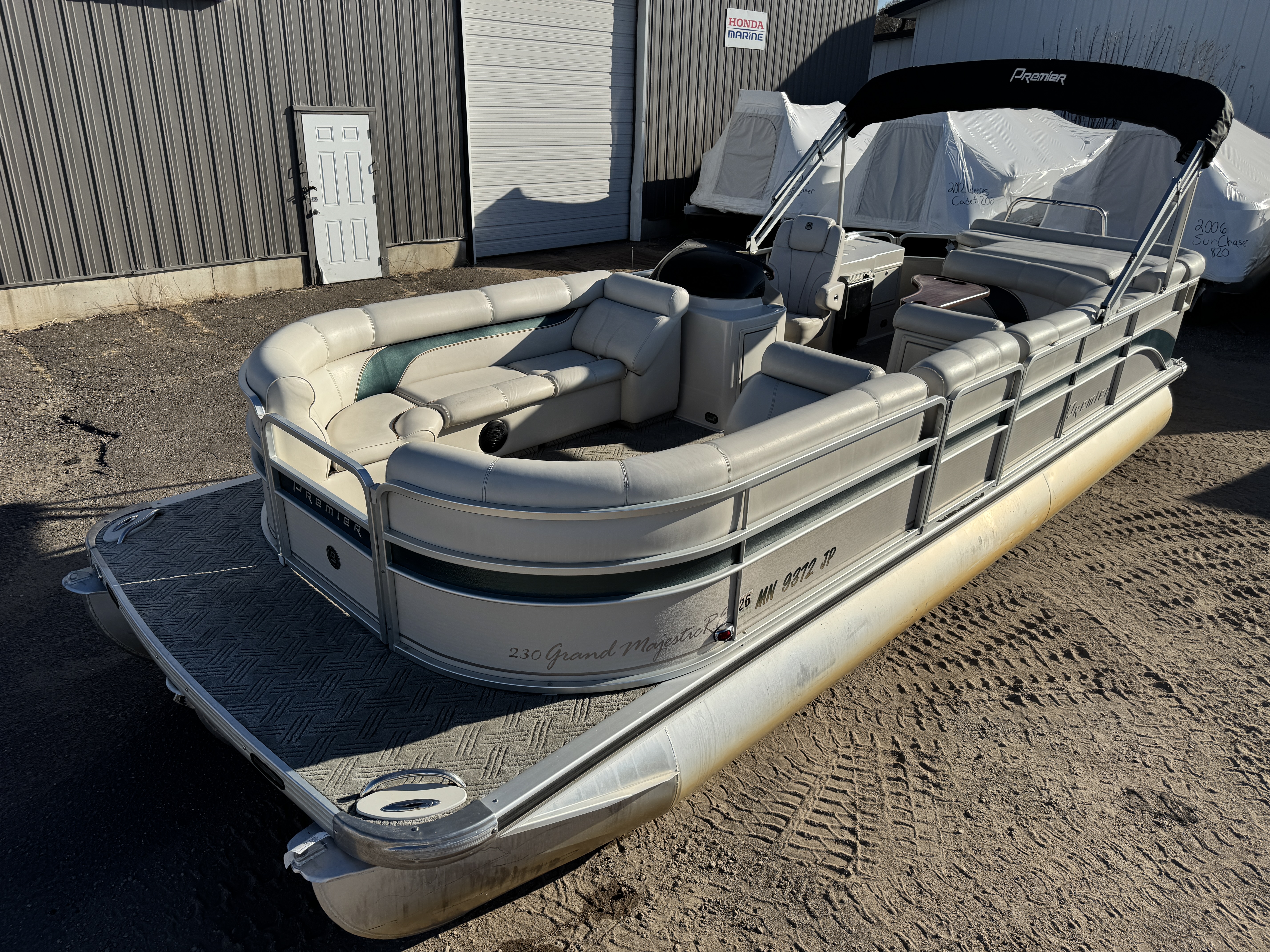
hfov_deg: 71.6
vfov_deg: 56.8
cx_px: 635
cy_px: 476
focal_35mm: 24
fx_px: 881
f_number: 1.78
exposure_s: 1/7092
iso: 80
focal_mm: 6.76
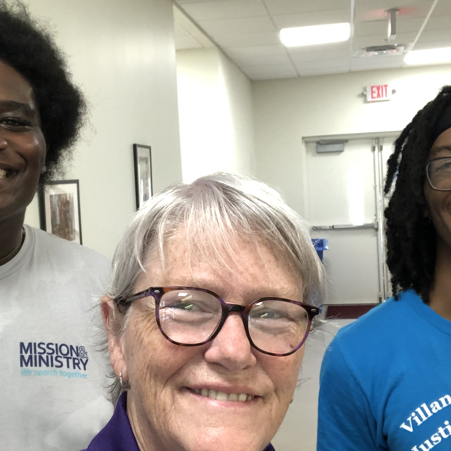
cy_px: 226
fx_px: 737
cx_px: 222
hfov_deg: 34.0
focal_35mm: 50
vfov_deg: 34.0
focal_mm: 2.87
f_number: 2.2
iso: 160
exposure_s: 1/60
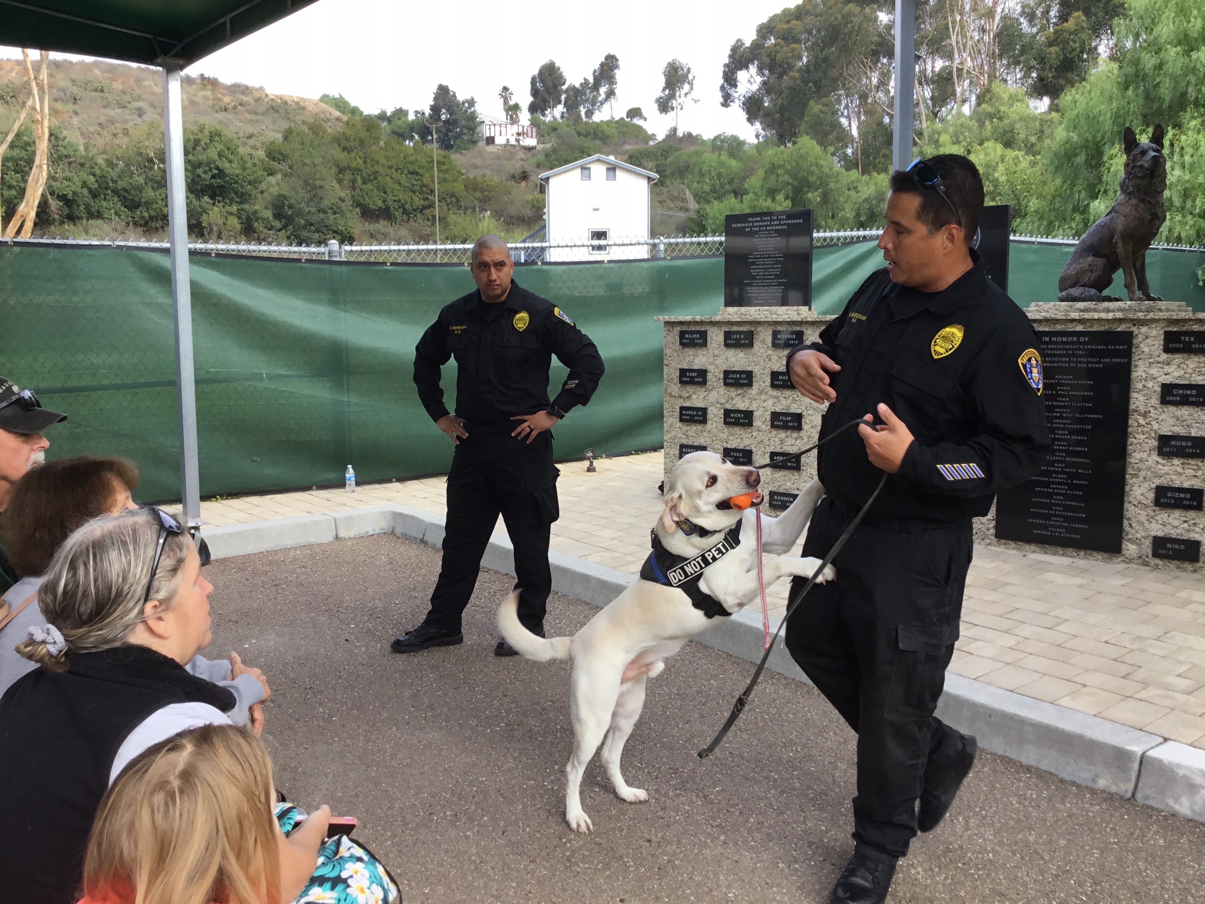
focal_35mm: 31
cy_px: 452
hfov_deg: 58.4
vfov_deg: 45.4
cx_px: 602
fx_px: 1079
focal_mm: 3.3
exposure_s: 1/207
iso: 25
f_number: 2.4
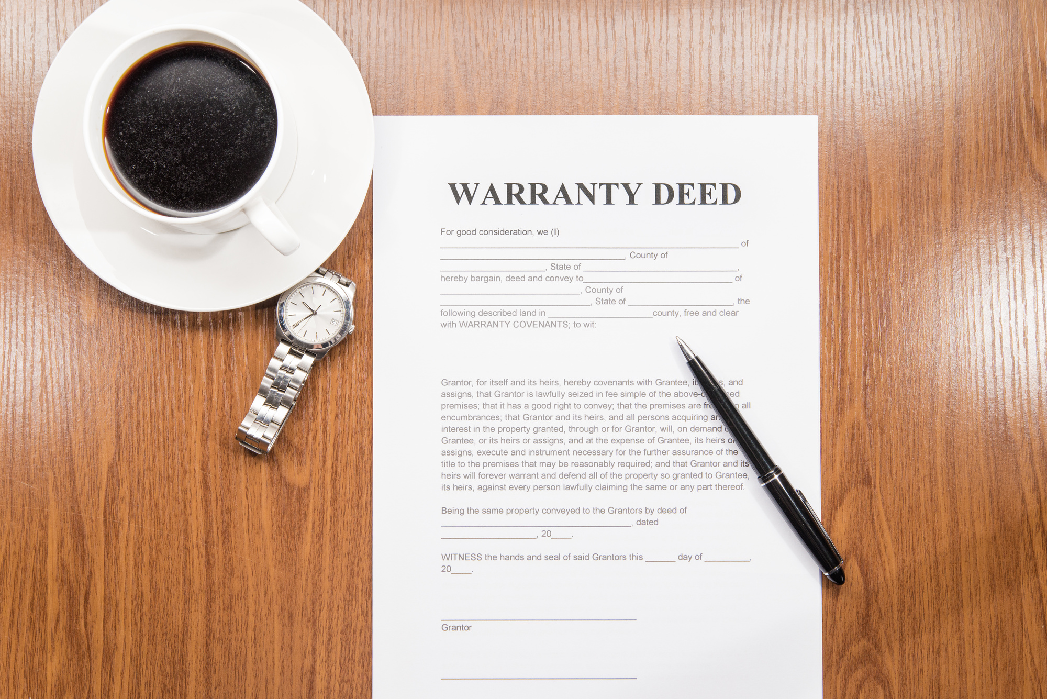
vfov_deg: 22.6
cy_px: 350
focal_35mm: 60
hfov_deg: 33.4
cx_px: 524
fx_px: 1746
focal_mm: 60
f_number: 8
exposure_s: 1/160
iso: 400
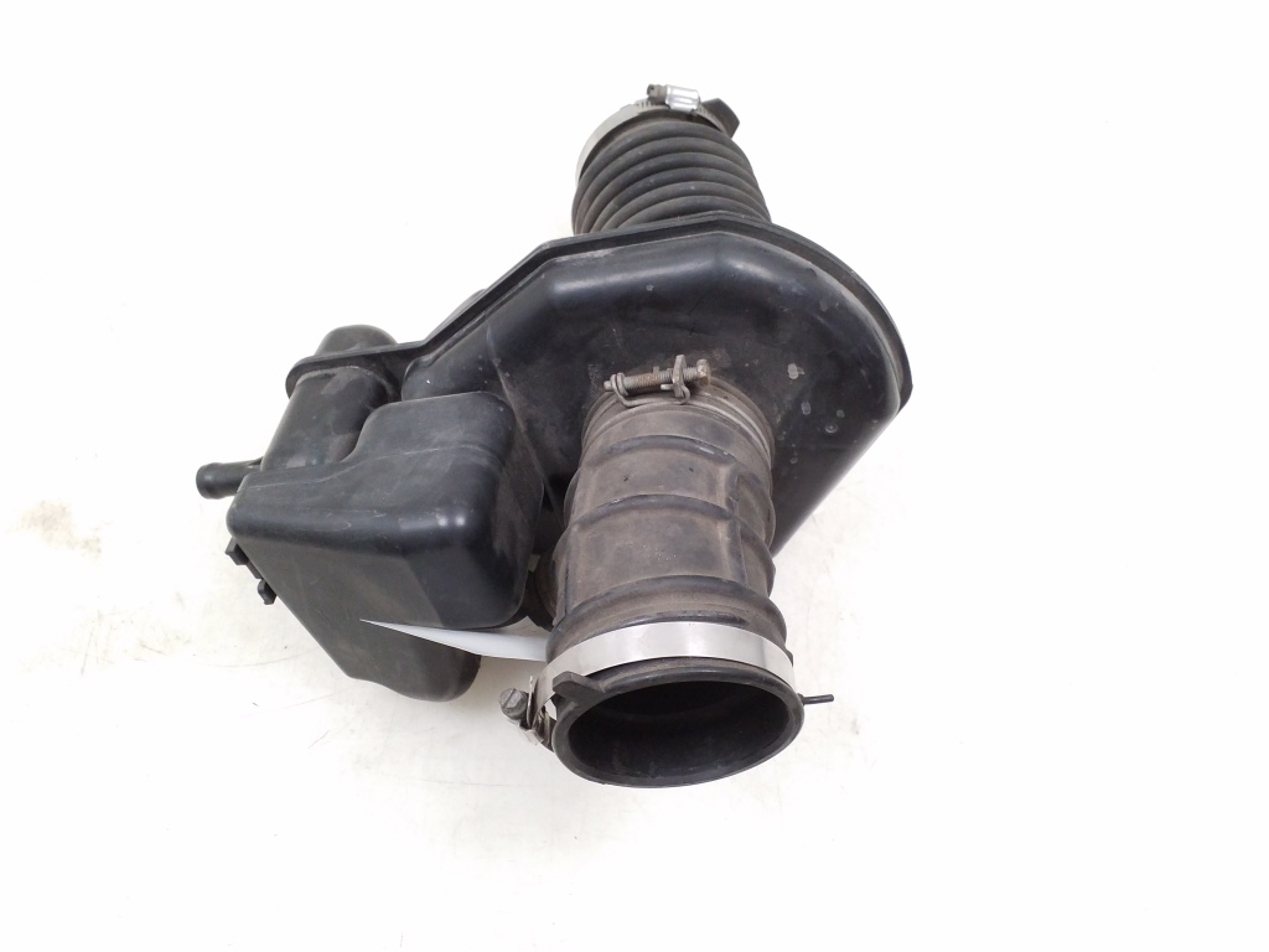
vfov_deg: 51.4
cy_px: 476
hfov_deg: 65.3
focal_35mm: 27
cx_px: 634
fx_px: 990
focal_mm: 3.6
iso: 200
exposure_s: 1/50
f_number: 1.9
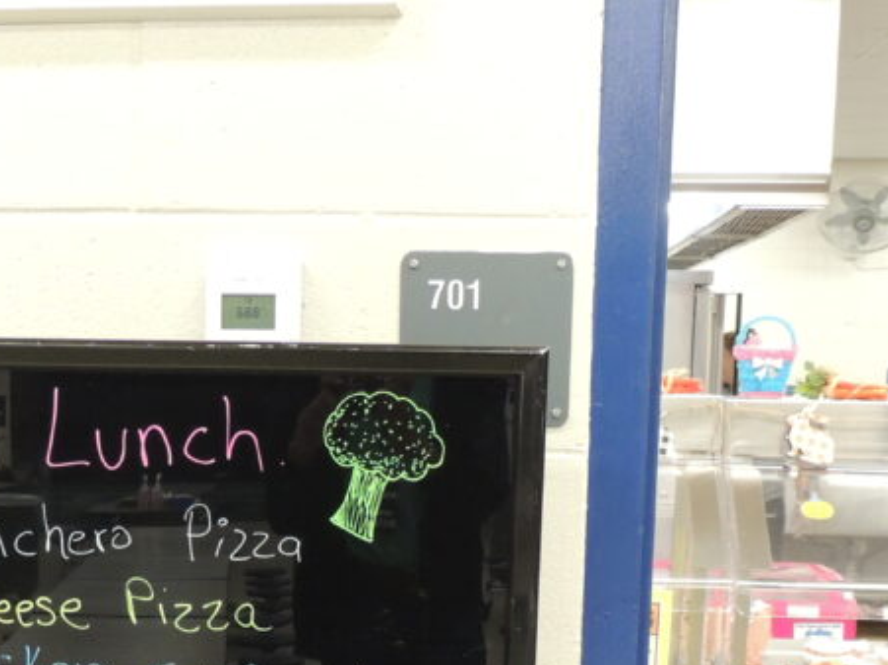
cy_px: 706
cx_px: 258
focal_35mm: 75
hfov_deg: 25.8
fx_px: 1923
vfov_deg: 18.9
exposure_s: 1/25
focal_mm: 5.8
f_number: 3.2
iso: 400
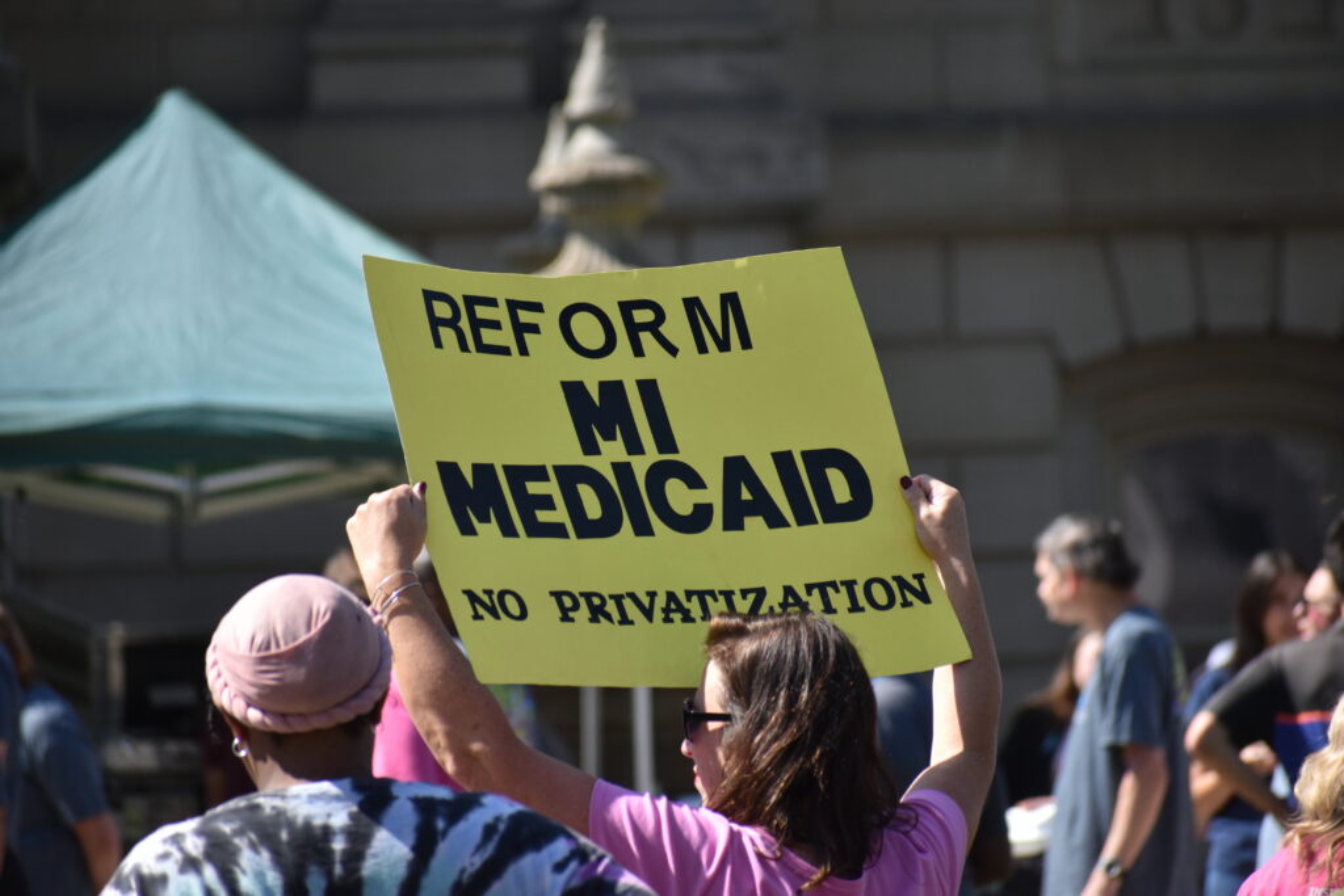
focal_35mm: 330
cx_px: 672
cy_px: 448
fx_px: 12321
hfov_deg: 6.2
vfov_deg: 4.2
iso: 400
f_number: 5.6
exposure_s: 1/1600
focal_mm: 220
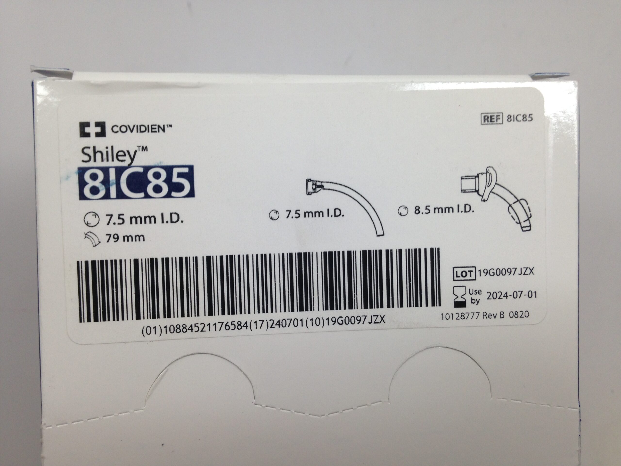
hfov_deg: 55.4
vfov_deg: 42.9
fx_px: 592
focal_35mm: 33
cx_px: 310
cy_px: 233
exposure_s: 1/60
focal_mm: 4.12
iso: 50
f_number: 2.4
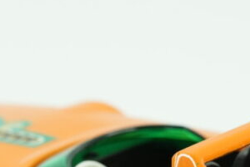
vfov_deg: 4.4
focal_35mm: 307
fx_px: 2132
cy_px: 252
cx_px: 152
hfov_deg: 6.7
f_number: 11
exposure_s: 1/60
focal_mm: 90
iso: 2500
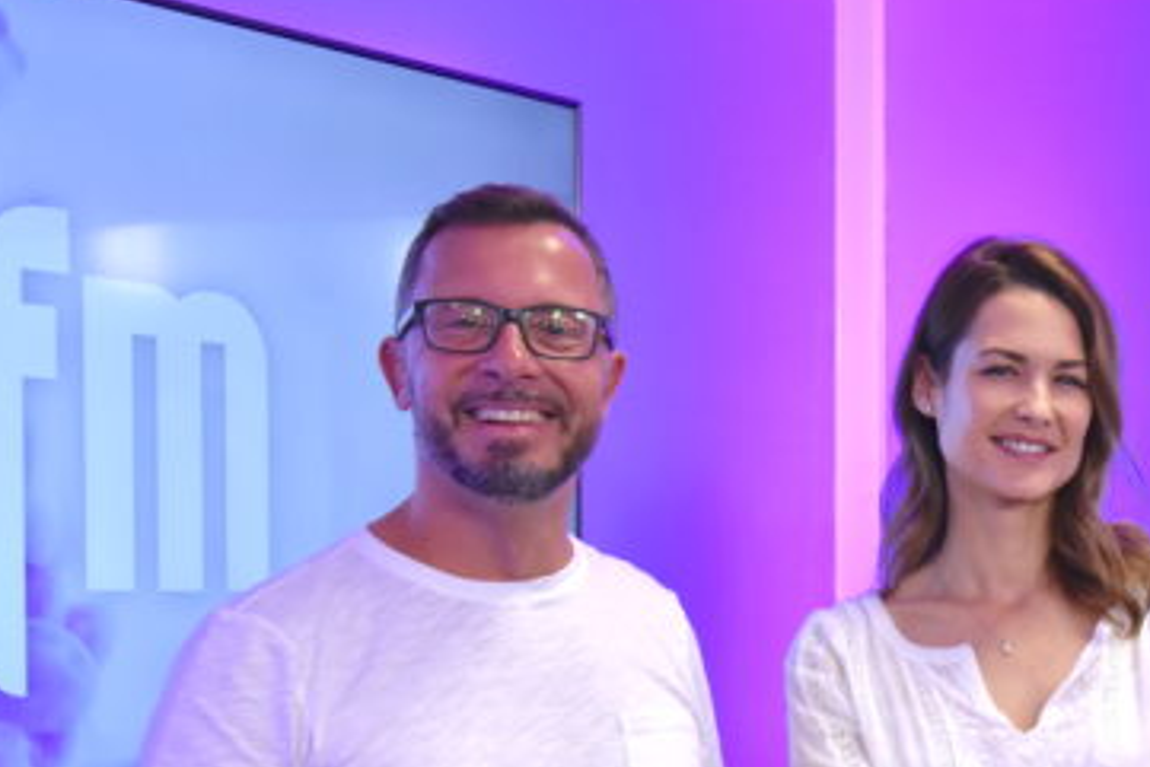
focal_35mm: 83
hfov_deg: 23.4
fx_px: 2652
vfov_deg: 16.2
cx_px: 1150
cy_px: 742
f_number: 5
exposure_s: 1/100
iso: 800
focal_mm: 26
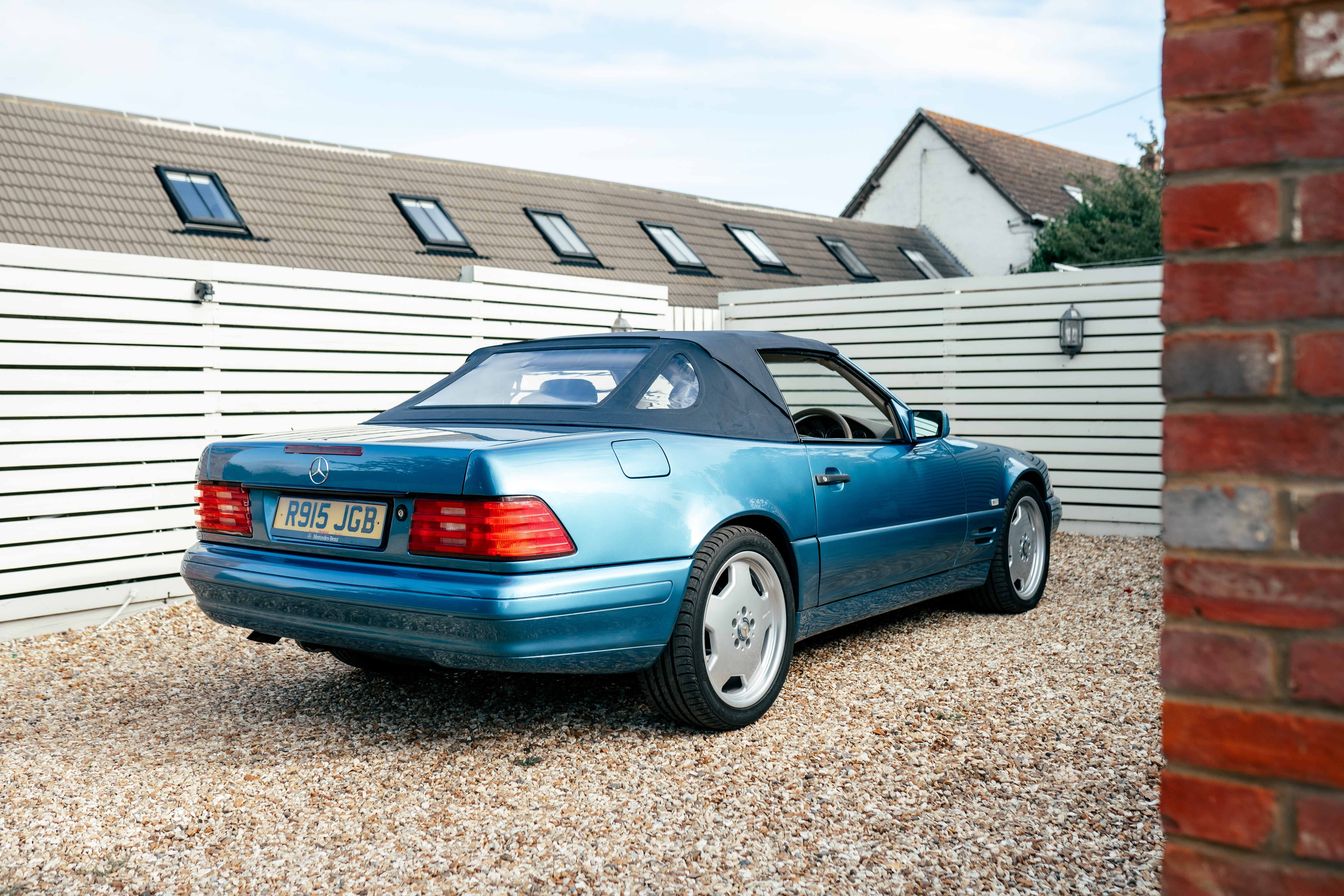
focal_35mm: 35
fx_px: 1307
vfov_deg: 37.9
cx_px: 672
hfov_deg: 54.4
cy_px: 448
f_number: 3.2
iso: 200
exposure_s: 1/1250
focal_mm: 35
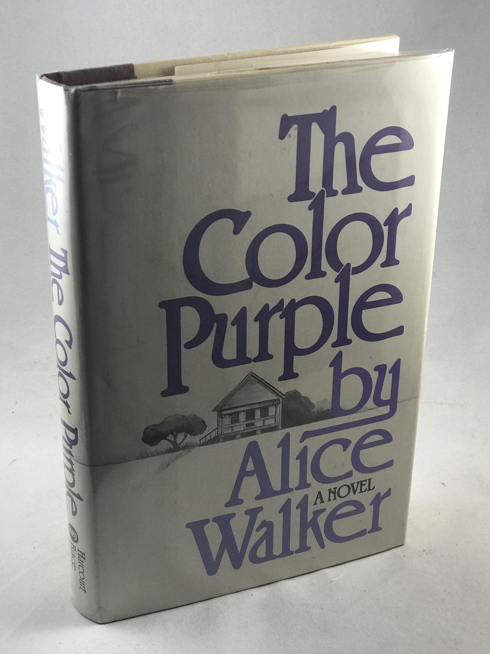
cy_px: 327
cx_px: 245
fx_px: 1076
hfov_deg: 25.7
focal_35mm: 57
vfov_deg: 33.8
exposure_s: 1/60
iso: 40
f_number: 2.8
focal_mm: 6.6
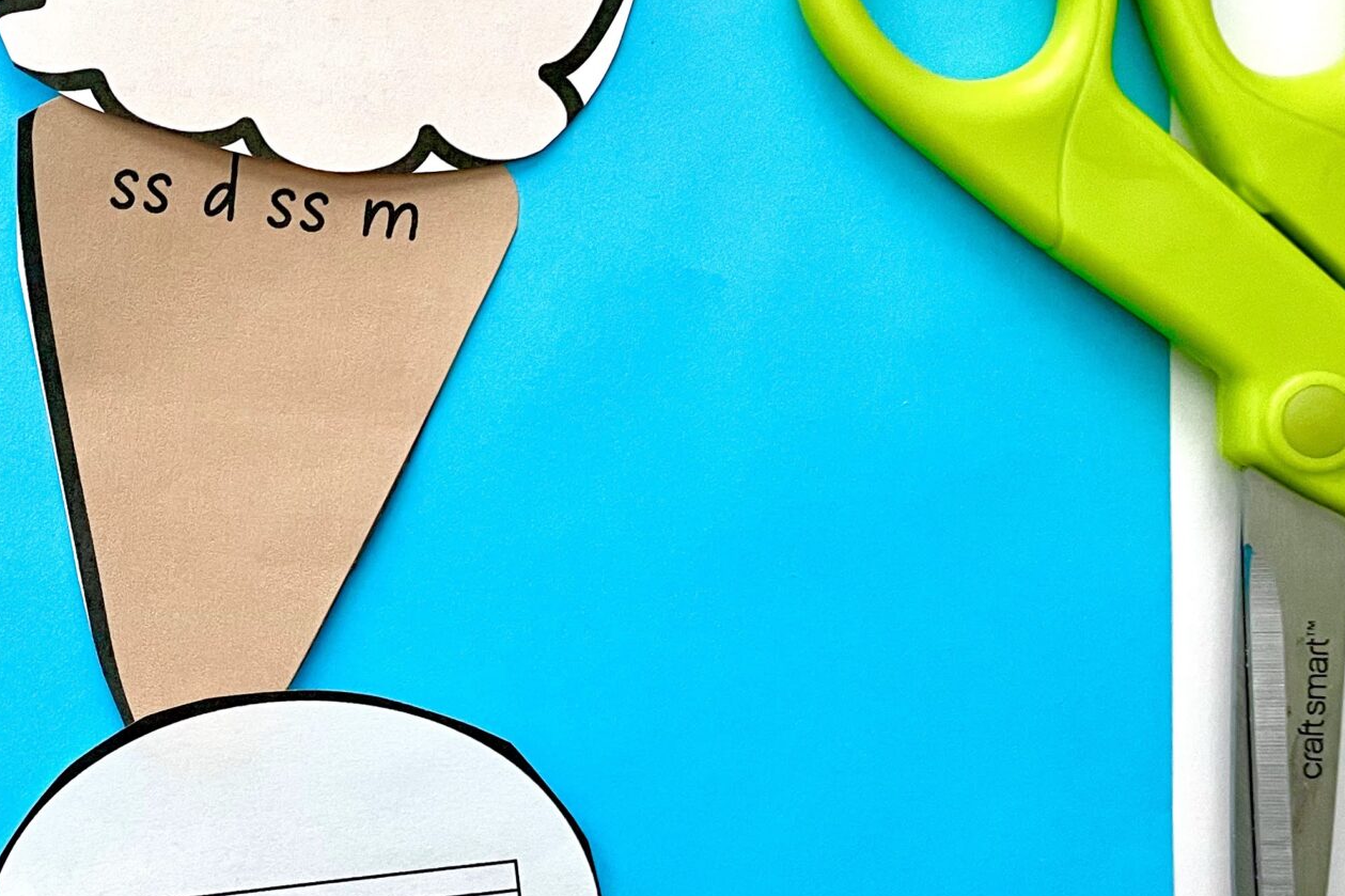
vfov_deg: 24.5
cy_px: 595
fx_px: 2054
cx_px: 123
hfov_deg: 34.2
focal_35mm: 55
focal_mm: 4.2
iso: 125
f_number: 1.6
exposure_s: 1/84
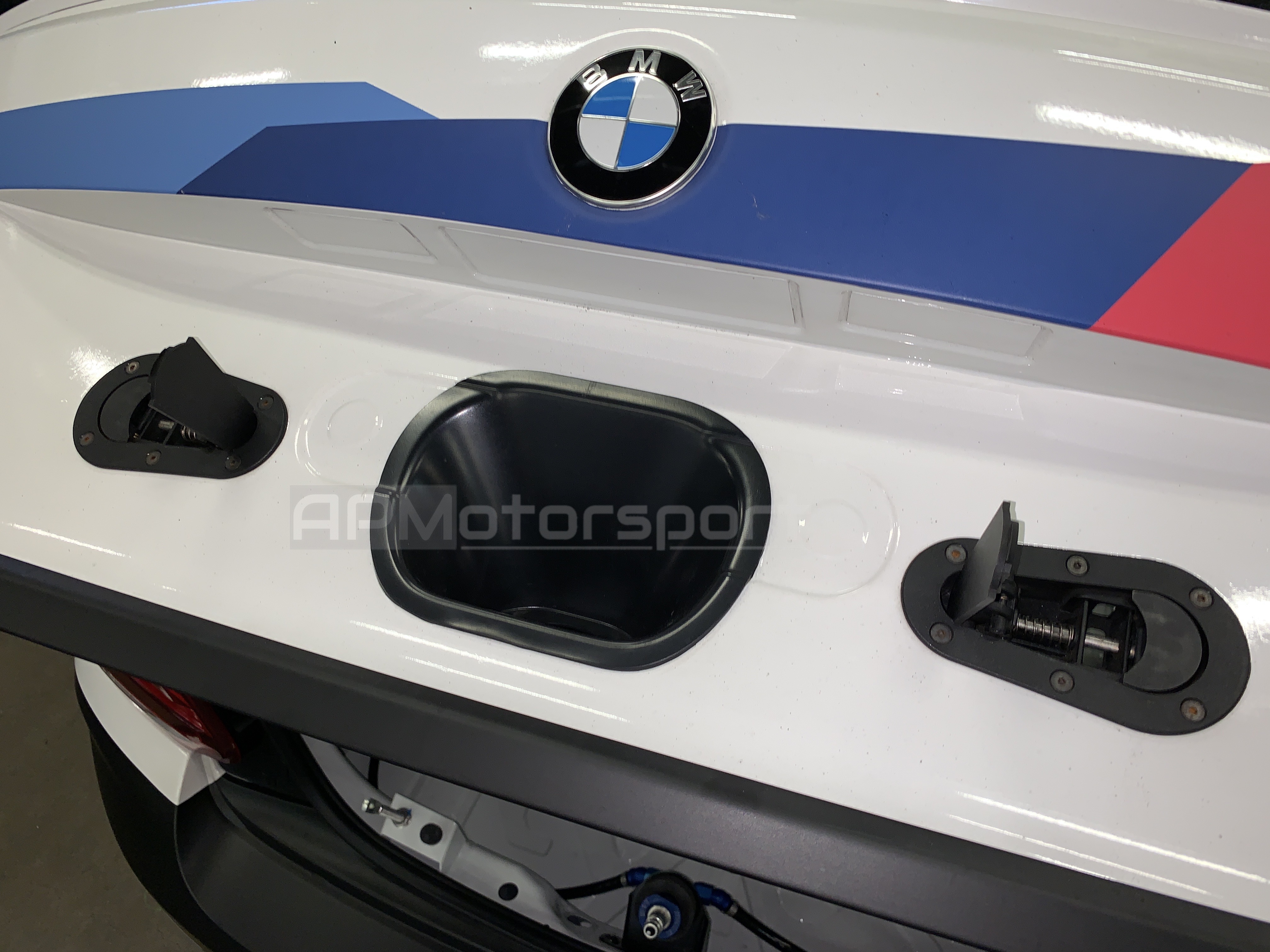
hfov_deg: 67.3
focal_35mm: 26
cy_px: 476
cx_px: 635
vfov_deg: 53.1
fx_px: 954
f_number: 1.8
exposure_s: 1/32
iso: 25
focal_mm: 4.25
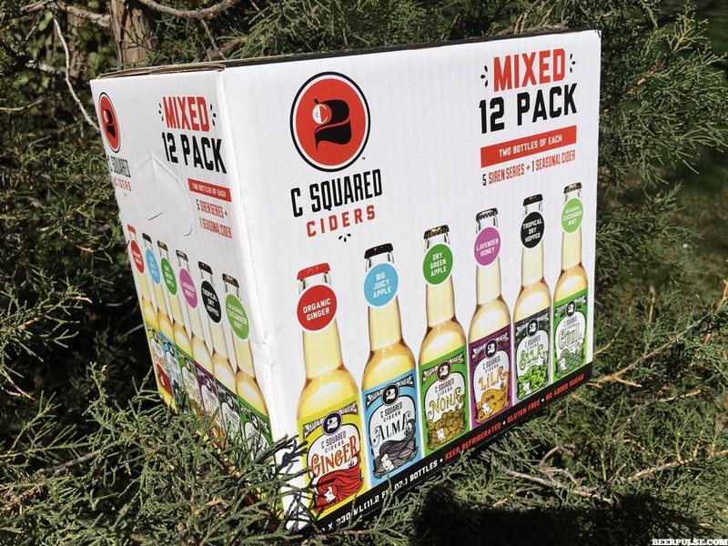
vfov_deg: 48.2
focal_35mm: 29
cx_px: 364
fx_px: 610
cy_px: 273
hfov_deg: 61.7
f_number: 2.2
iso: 25
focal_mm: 4.15
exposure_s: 1/3663
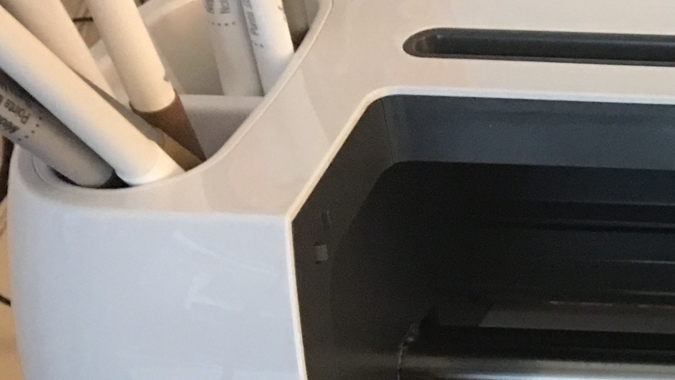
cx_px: 1058
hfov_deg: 18.2
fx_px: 1826
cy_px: 490
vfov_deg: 11.6
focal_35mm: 102
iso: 125
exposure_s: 1/4
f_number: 2.2
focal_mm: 4.15
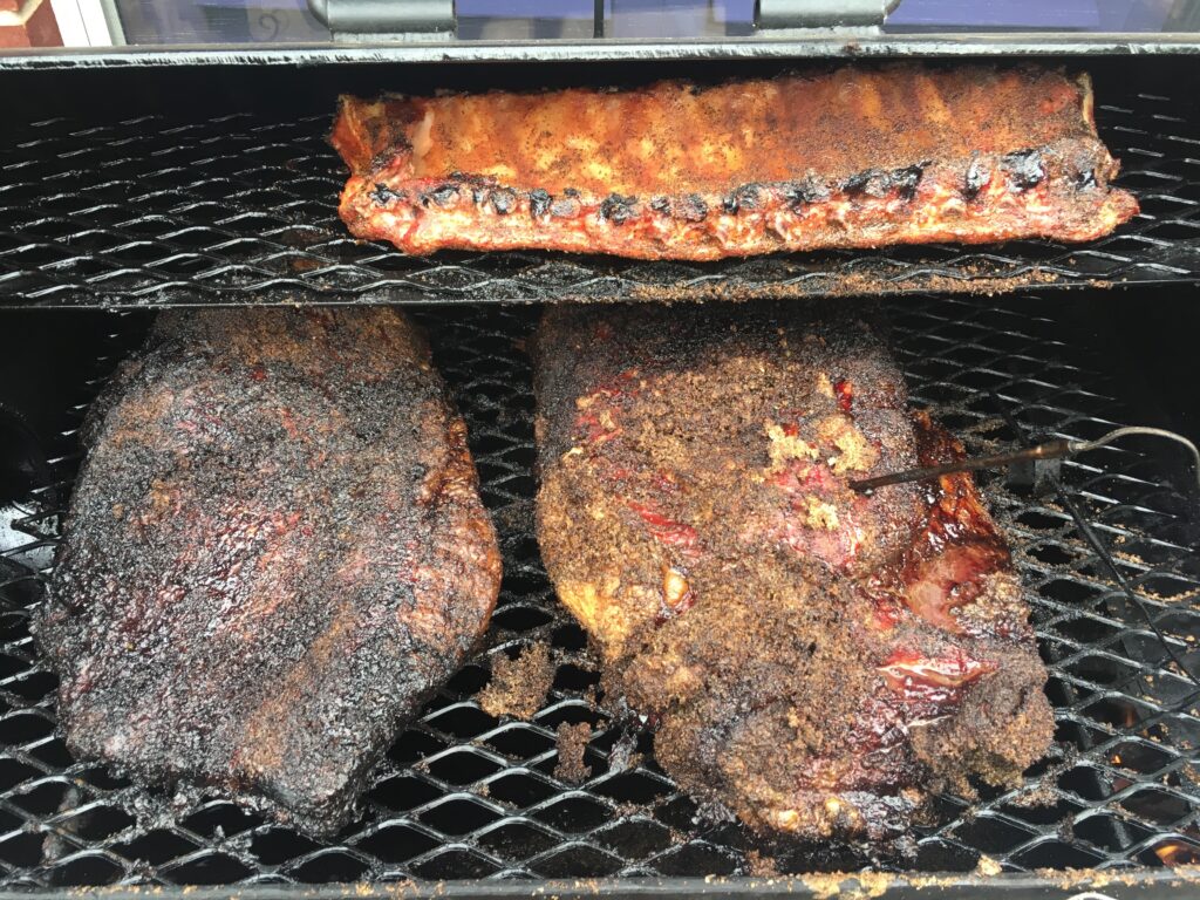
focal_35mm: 29
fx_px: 1005
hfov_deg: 61.7
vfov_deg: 48.2
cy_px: 450
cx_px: 600
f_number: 2.2
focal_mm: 4.15
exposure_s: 1/30
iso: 25
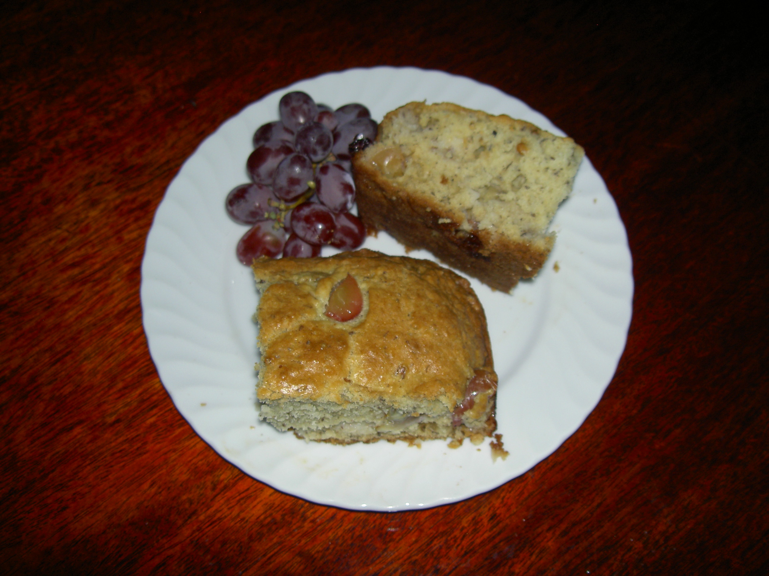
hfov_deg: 47.9
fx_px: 866
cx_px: 384
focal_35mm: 39
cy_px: 288
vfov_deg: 36.8
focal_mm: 8
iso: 100
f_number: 2.8
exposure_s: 1/60
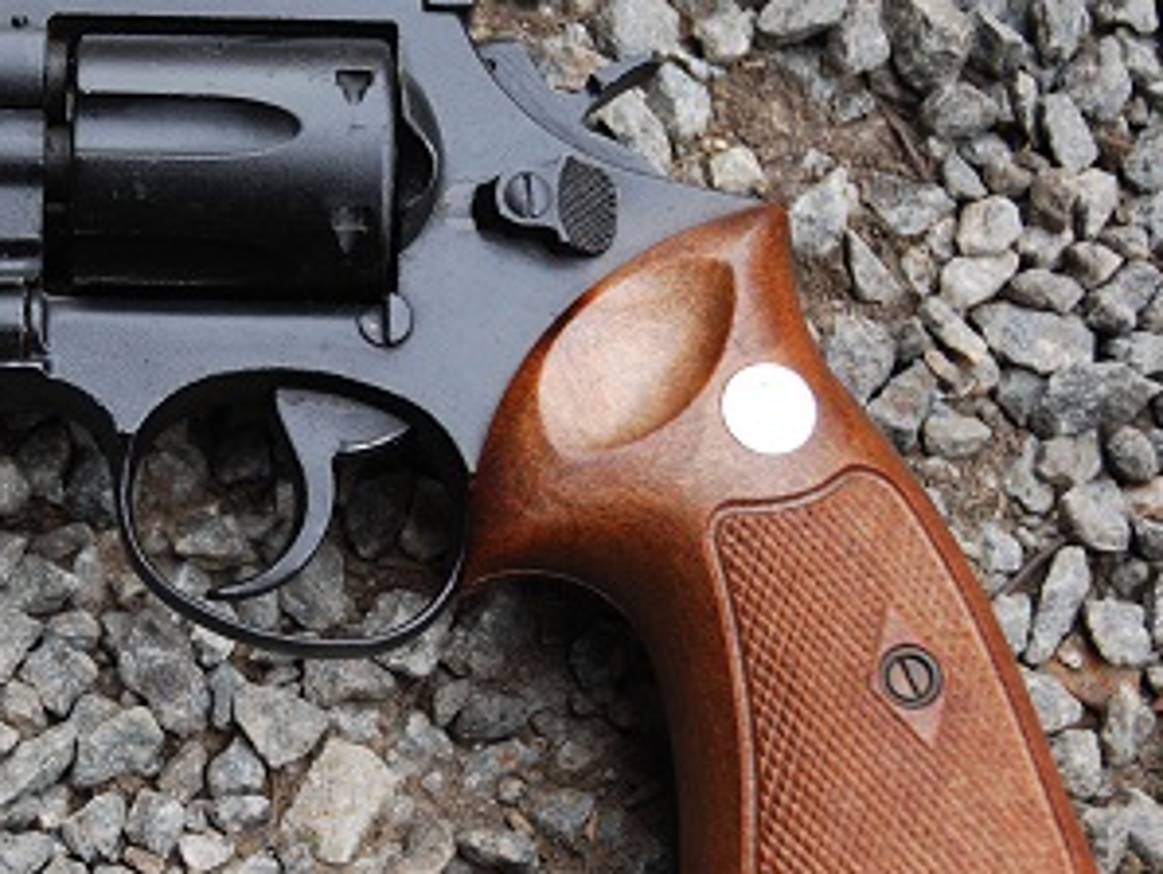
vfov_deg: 16.4
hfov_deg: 21.1
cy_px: 517
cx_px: 31
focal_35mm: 90
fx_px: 3025
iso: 200
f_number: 4
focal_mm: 31
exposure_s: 1/60
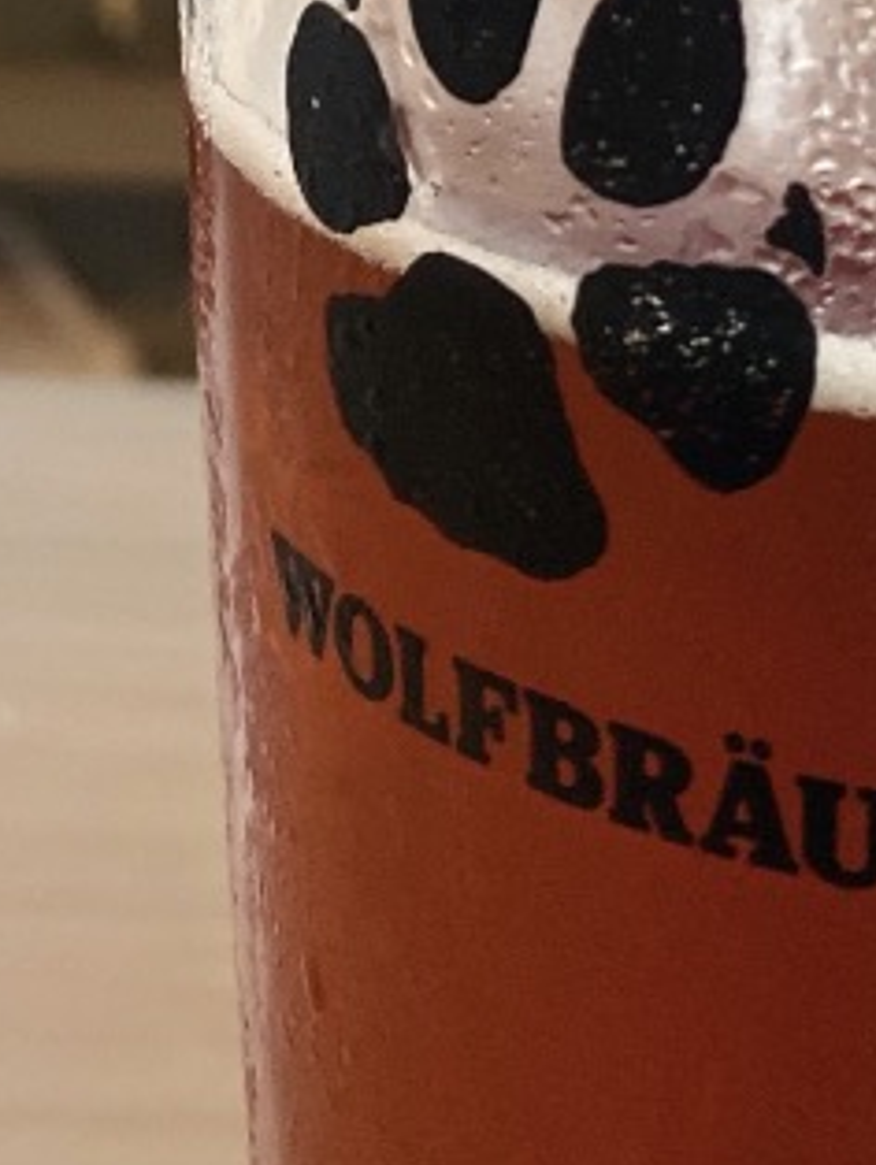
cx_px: 284
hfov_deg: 16.2
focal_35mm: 91
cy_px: -553
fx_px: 3066
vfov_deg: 19.0
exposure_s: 1/60
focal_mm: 4.25
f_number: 1.8
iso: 160
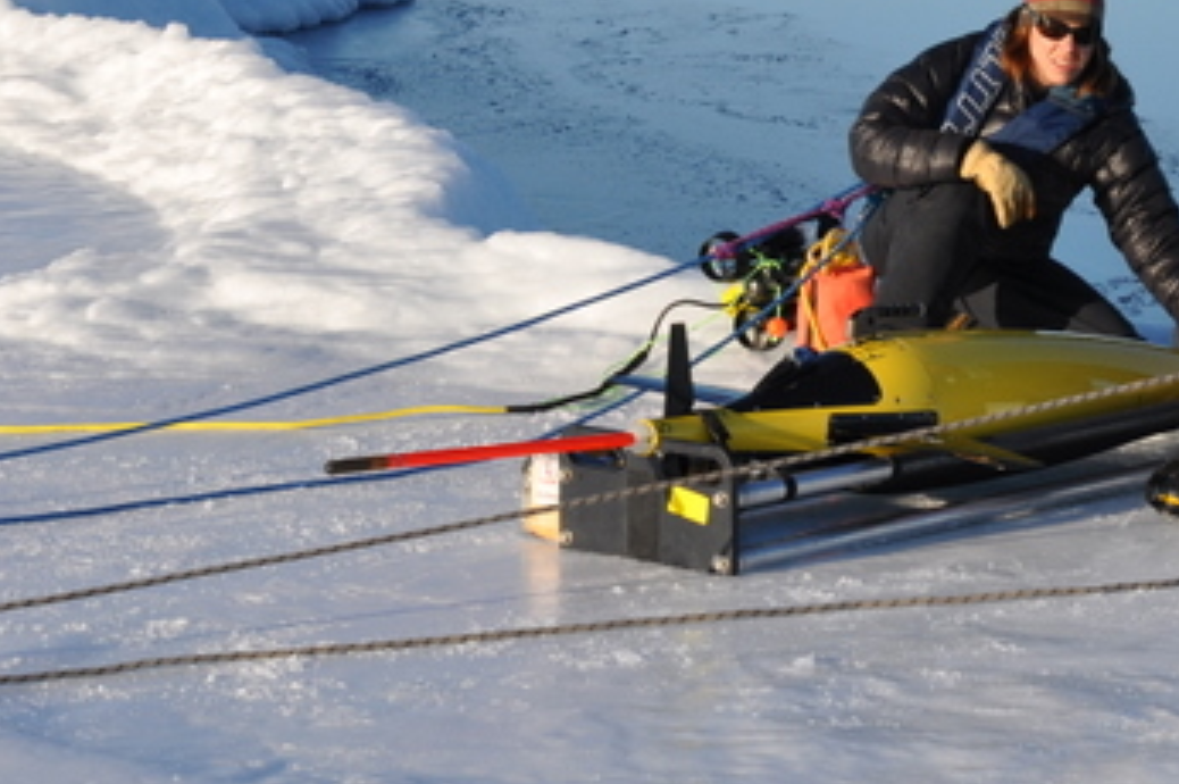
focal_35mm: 156
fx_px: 5109
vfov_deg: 8.7
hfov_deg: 13.1
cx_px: 1029
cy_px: 123
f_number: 10
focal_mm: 45
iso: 200
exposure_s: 1/400
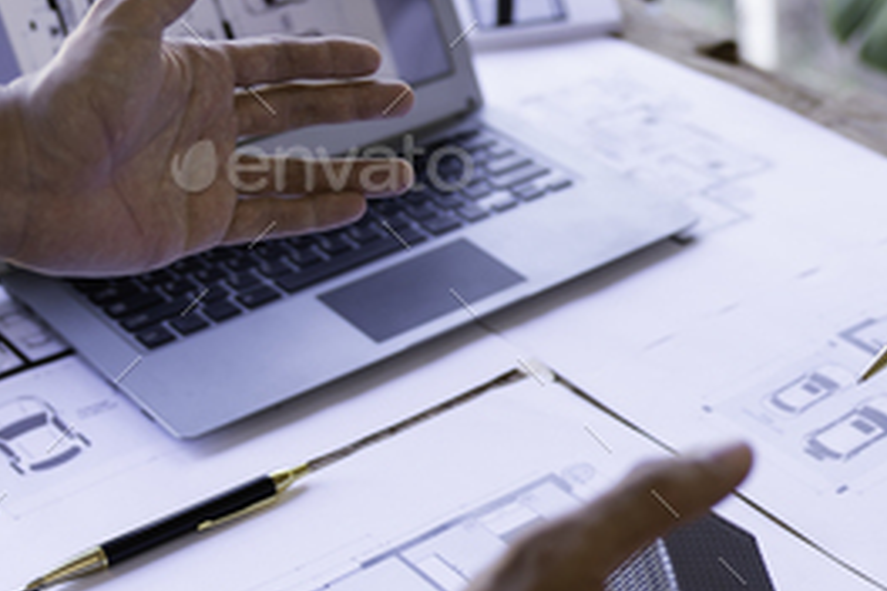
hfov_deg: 25.7
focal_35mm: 76
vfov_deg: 17.9
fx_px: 1872
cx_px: 816
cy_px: 324
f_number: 2.8
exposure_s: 1/125
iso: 250
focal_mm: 34
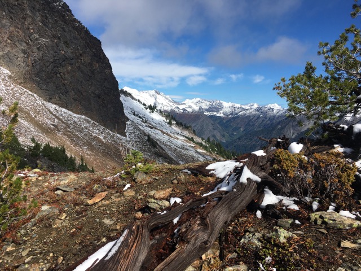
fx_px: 302
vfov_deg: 48.2
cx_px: 180
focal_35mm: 29
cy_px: 136
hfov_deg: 61.7
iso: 25
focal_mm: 4.15
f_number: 2.2
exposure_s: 1/2331
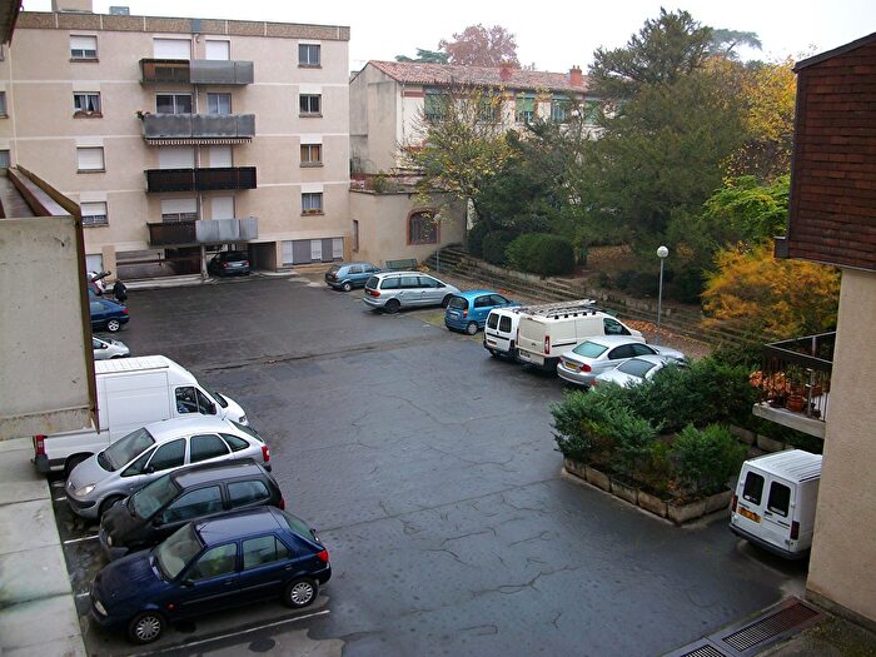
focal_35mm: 32
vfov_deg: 44.2
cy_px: 328
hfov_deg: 56.8
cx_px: 438
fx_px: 810
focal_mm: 5.7
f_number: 2.9
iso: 80
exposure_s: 1/119
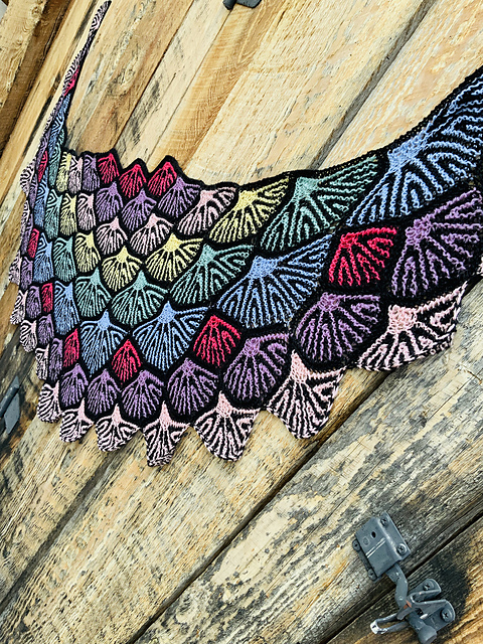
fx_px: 540
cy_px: 322
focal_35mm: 29
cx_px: 242
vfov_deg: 61.7
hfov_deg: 48.2
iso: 16
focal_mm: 3
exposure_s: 1/160
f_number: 1.8
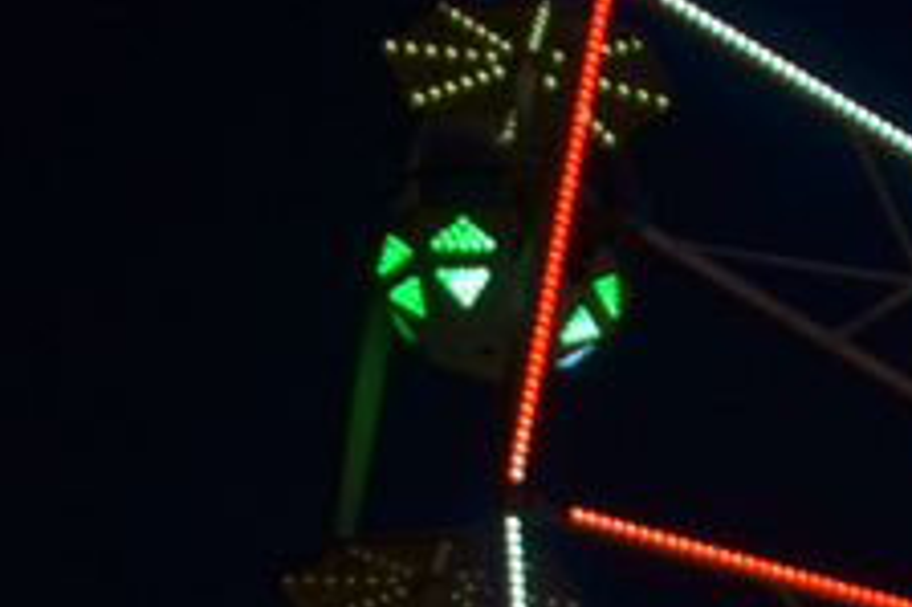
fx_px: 6901
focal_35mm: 273
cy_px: 1055
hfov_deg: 7.5
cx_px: 1166
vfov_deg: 5.0
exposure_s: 1/125
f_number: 3.8
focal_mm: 25
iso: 100
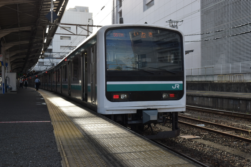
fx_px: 303
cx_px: 126
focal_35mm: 44
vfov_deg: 30.8
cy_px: 84
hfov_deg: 45.0
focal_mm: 29
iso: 200
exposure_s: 1/250
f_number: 8
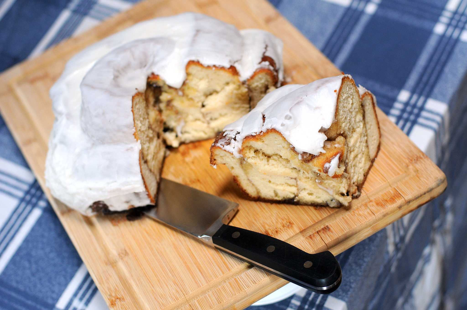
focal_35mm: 75
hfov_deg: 27.0
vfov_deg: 18.1
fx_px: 972
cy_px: 155
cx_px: 234
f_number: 2.8
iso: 400
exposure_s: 1/200
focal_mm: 50
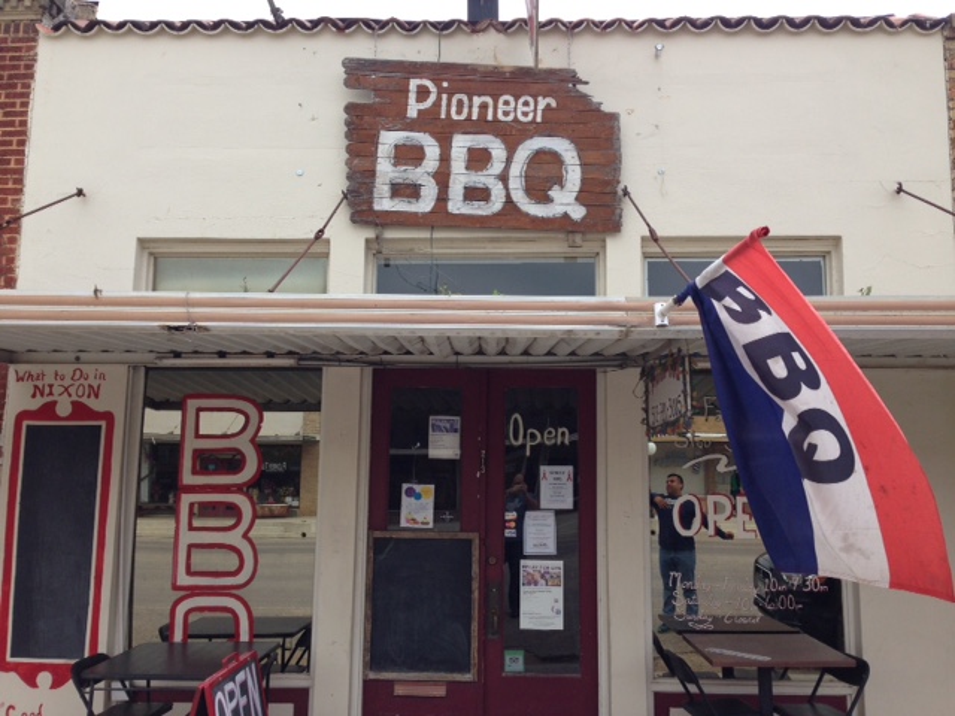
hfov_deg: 55.4
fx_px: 910
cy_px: 358
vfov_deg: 42.9
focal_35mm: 33
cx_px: 478
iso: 50
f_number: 2.4
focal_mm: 4.12
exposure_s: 1/919
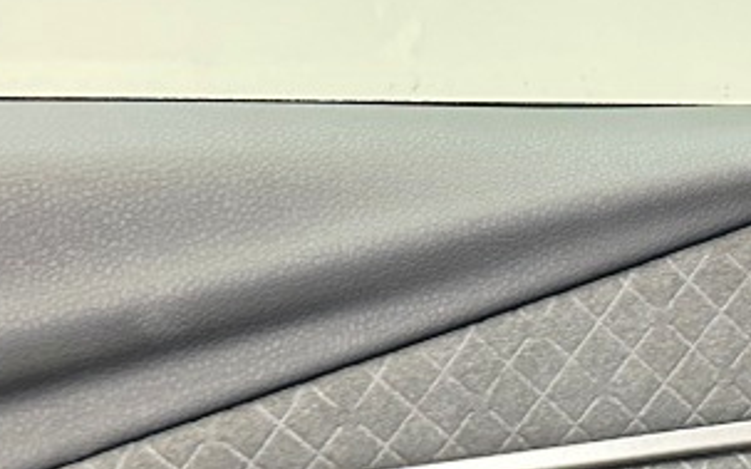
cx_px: 677
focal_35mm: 86
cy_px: 737
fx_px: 1759
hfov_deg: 23.5
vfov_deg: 14.1
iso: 640
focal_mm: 6.86
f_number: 1.78
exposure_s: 1/40
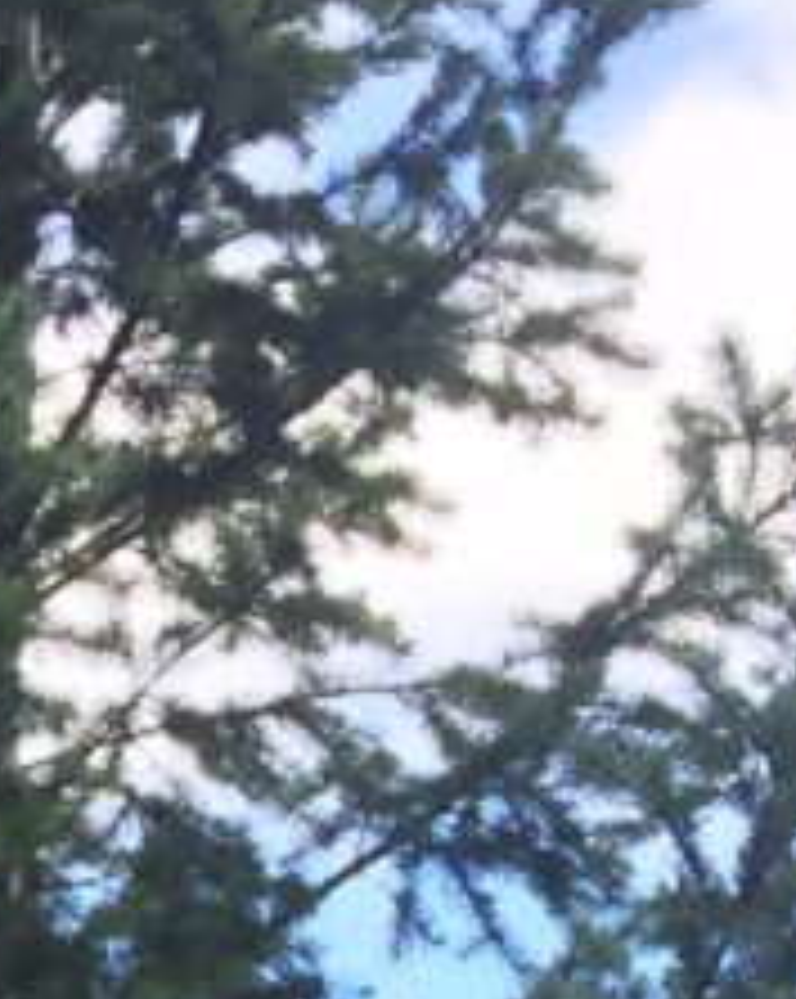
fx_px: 5784
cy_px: 2601
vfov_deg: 8.7
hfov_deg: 7.4
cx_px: -1007
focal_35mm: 196
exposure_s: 1/253
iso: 32
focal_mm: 4.15
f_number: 2.2
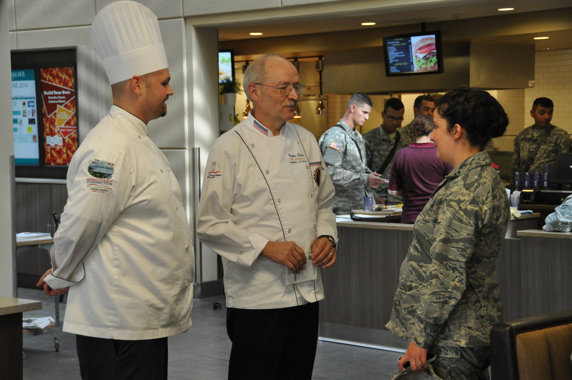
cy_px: 190
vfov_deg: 18.1
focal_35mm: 75
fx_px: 1190
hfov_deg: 27.0
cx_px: 286
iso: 800
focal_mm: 50
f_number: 4.8
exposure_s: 1/60
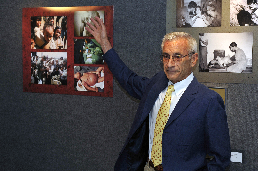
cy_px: 86
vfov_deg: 19.4
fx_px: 501
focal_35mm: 70
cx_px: 129
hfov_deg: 28.9
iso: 800
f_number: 6.3
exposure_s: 1/250
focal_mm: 70
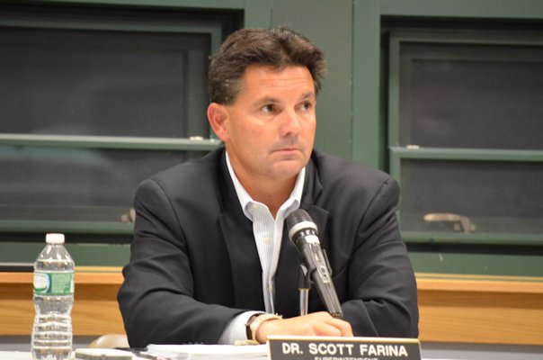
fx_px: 4290
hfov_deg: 7.2
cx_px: 272
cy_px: 180
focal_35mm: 285
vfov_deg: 4.8
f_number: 5.6
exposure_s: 1/20
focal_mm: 190
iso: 3200
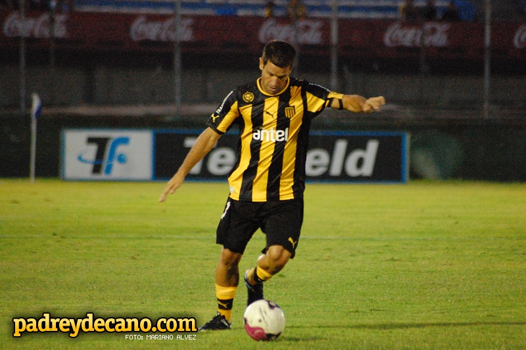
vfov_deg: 3.0
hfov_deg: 4.6
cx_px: 263
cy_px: 175
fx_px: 6569
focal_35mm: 450
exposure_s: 1/320
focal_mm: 300
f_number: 5.6
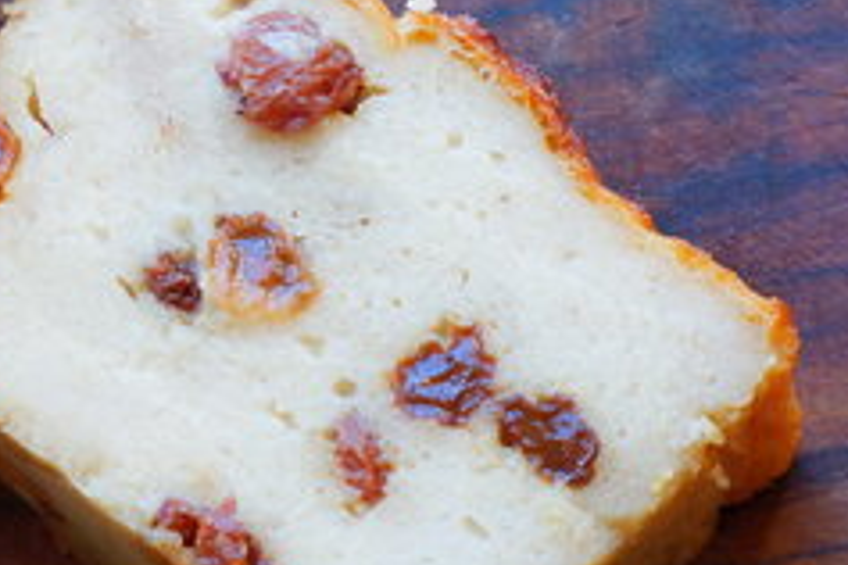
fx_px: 4051
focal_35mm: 172
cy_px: 125
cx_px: -172
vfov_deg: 8.0
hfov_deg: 11.7
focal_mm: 45
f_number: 5.6
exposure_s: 1/70
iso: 640
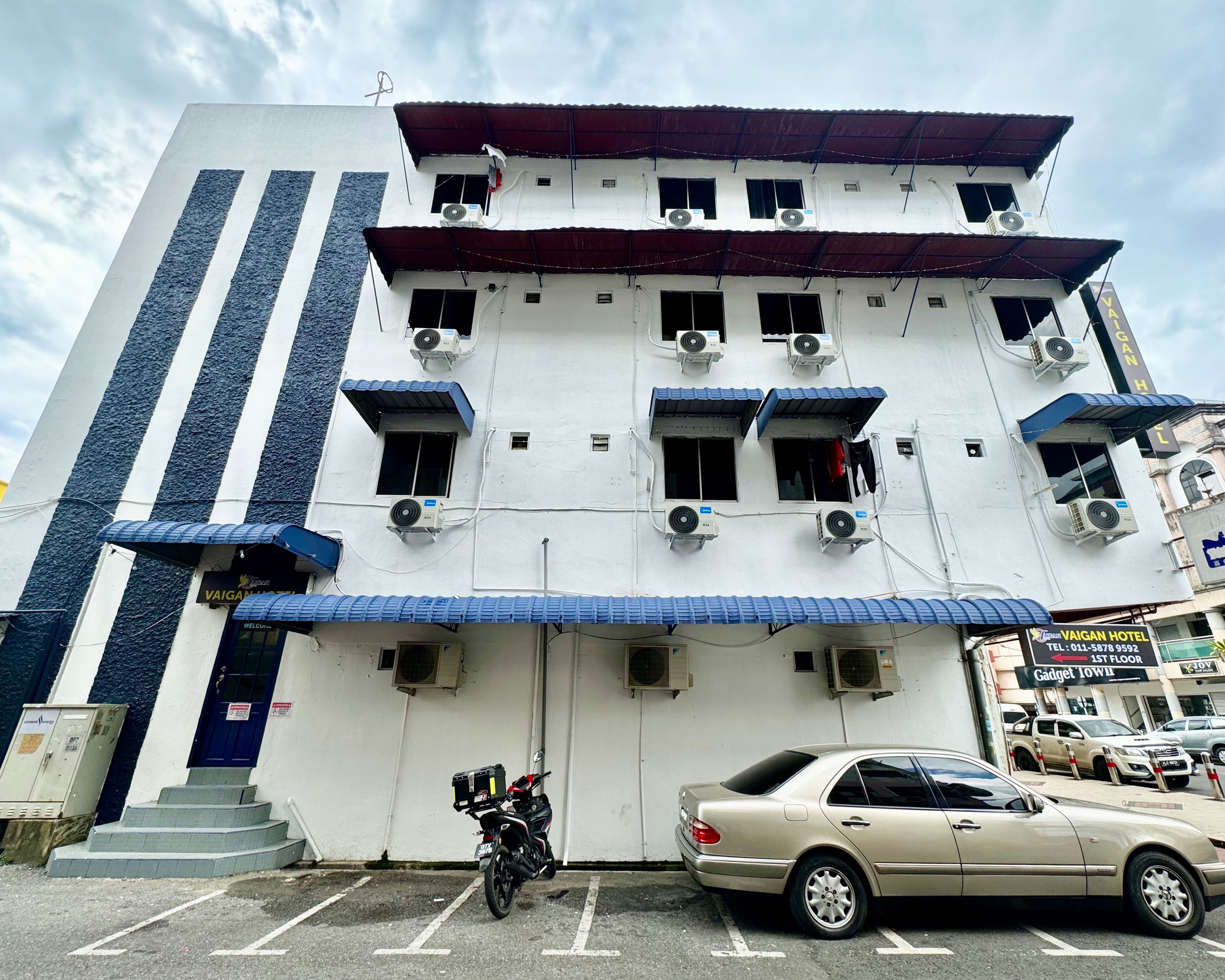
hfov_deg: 96.8
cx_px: 627
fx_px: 544
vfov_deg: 84.0
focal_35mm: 15
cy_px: 501
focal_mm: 2.22
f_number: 2.2
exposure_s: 1/414
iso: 40
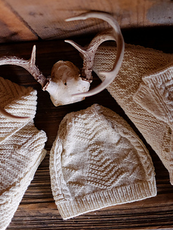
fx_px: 513
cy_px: 115
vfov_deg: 25.3
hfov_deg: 19.1
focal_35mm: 77
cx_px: 75
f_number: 1.4
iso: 2000
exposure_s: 1/125
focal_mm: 35
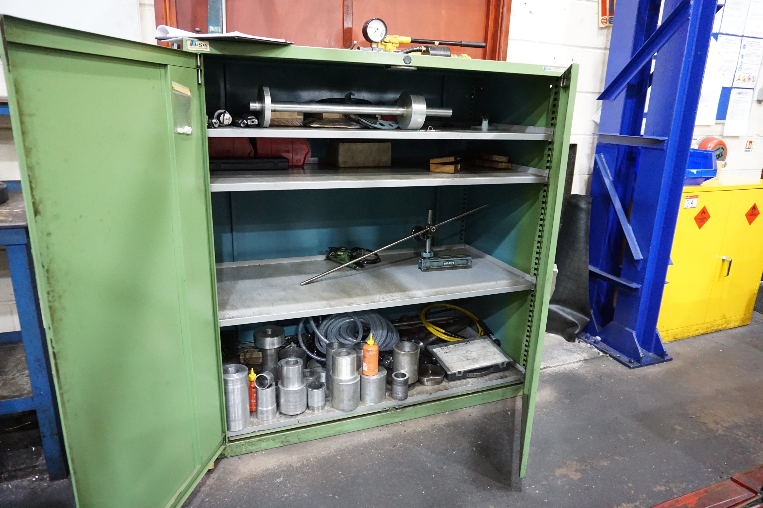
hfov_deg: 73.7
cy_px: 254
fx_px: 509
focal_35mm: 24
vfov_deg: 53.1
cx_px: 382
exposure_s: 1/40
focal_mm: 16
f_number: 3.5
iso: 3200
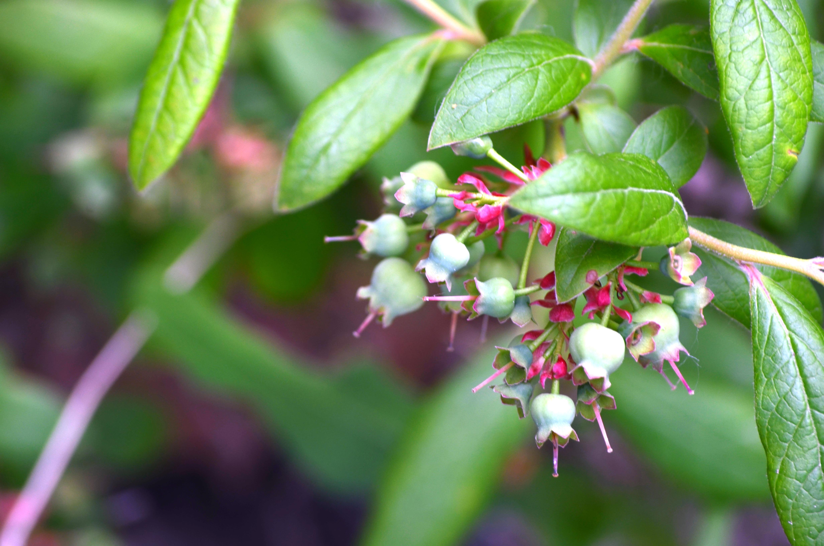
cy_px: 273
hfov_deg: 6.9
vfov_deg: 4.6
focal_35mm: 300
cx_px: 412
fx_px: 6852
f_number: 8
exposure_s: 1/100
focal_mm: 200
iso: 100
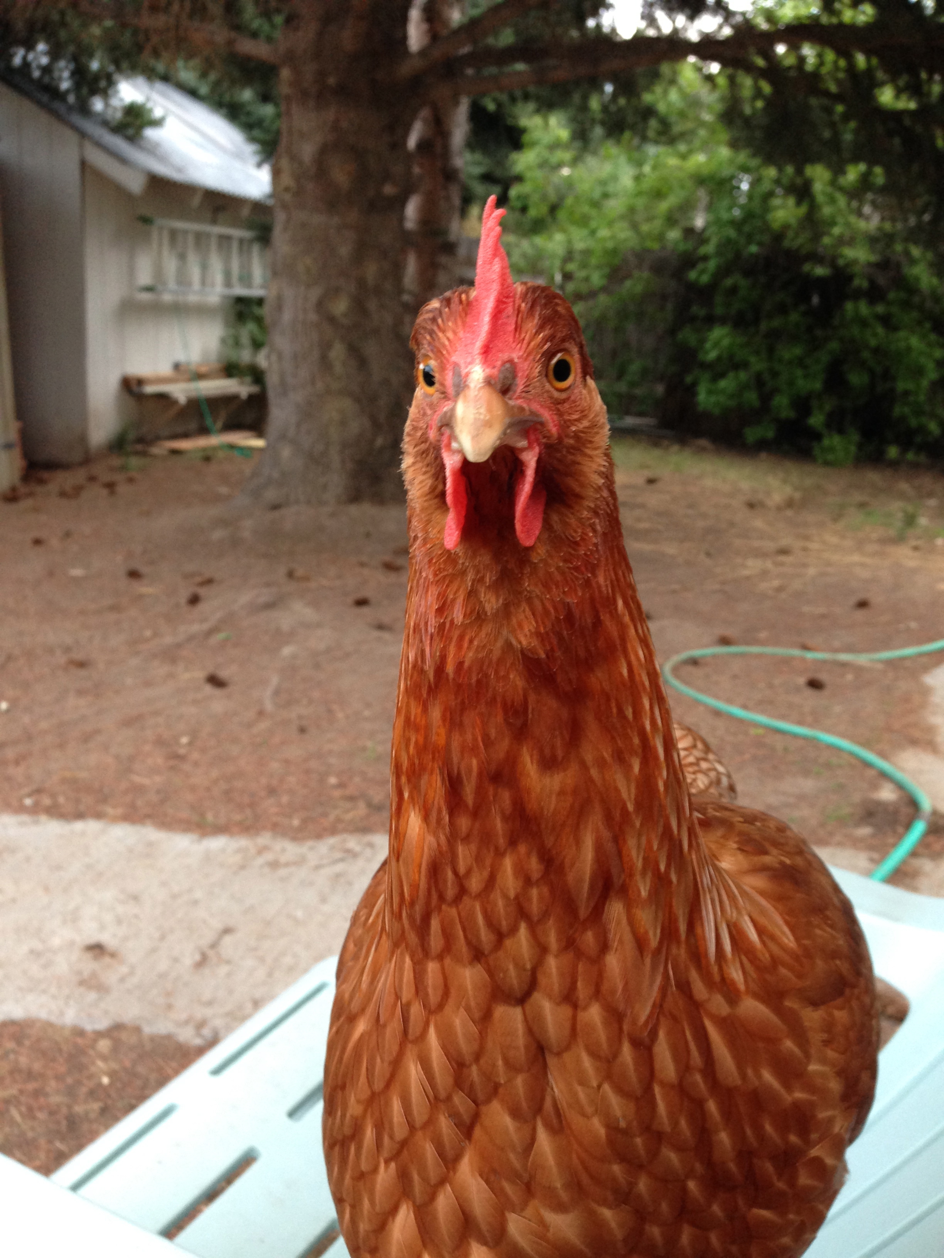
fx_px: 1200
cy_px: 629
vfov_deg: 55.4
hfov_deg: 42.9
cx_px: 472
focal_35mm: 33
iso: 125
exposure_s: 1/20
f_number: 2.4
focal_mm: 4.12
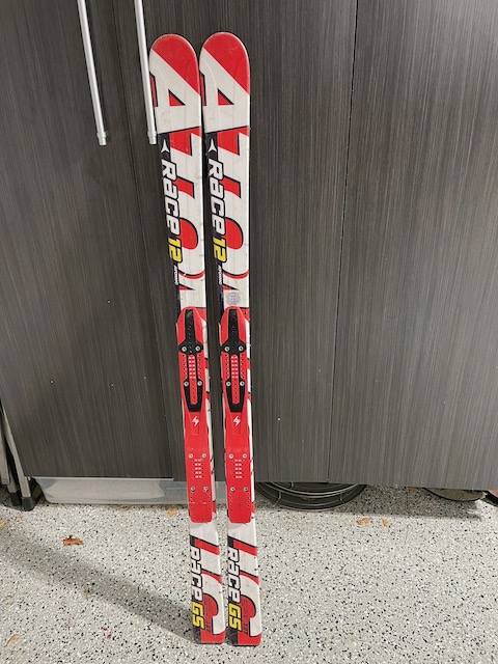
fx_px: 499
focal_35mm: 26
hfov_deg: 53.1
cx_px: 249
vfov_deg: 67.3
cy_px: 332
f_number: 1.6
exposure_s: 1/60
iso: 320
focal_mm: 4.2
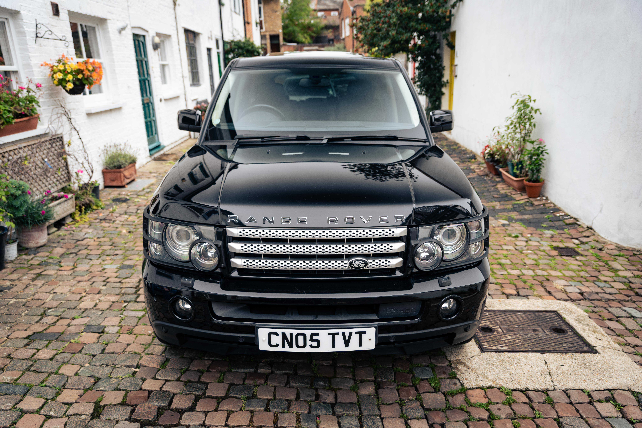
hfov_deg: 63.7
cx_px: 321
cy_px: 214
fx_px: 517
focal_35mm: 29
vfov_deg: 45.0
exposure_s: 1/40
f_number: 2.8
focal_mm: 29
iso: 125
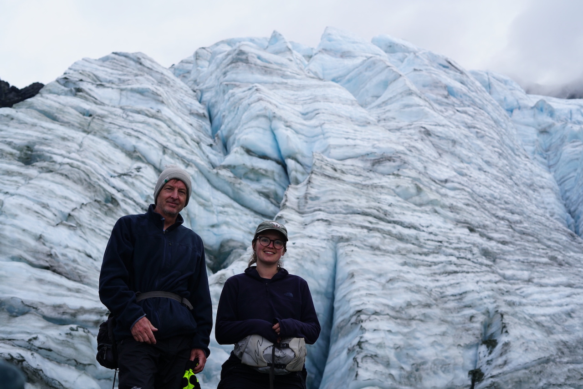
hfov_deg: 39.6
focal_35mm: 50
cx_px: 292
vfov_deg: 27.0
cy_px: 194
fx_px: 810
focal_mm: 50
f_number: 5
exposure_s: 1/500
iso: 100
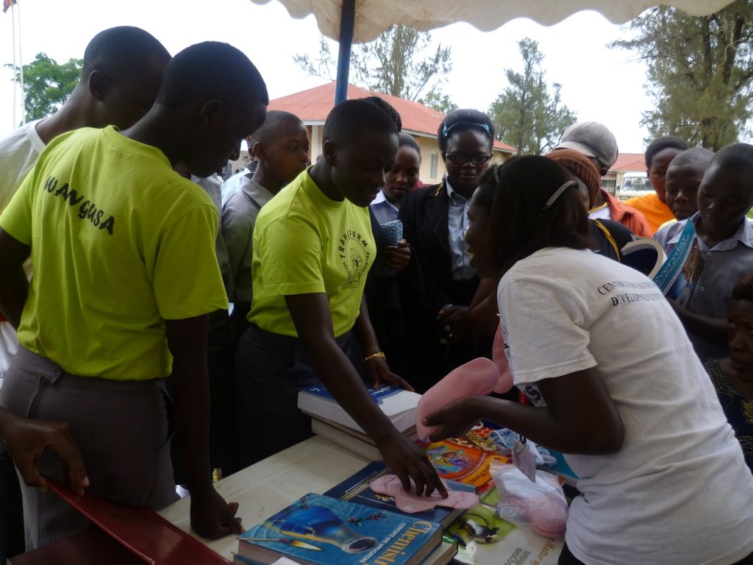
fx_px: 609
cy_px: 282
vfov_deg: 49.7
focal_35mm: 28
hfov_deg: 63.4
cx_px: 376
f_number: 2.8
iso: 80
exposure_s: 1/250
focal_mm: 5
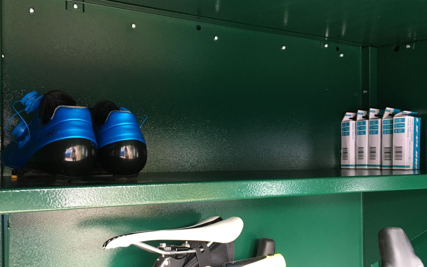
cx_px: 215
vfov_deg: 36.1
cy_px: 162
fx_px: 407
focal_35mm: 35
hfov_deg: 55.3
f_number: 2.2
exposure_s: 1/33
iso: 125
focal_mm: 4.15
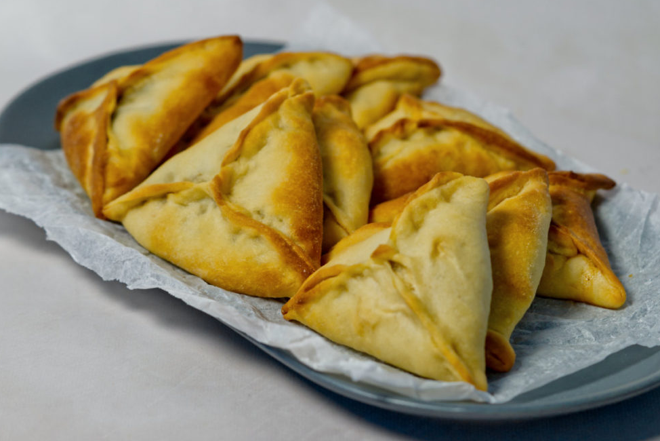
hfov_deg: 14.4
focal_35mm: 142
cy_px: 228
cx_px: 333
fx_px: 2604
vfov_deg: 9.7
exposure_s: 1/100
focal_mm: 90
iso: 400
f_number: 4
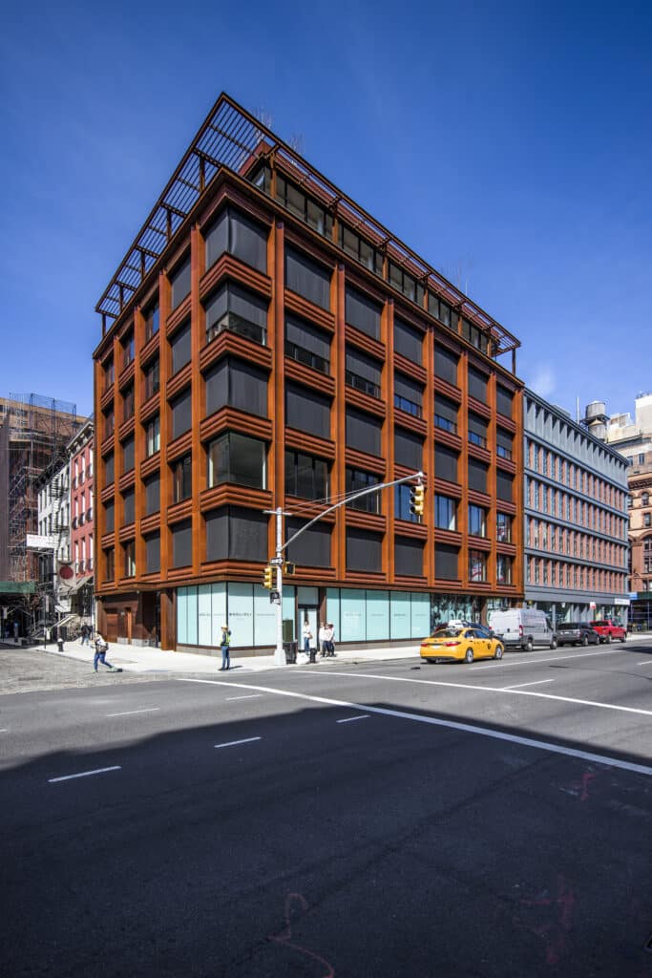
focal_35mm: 17
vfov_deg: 93.3
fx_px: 462
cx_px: 326
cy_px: 489
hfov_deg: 70.5
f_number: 2.8
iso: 80
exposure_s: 1/1250
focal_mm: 17
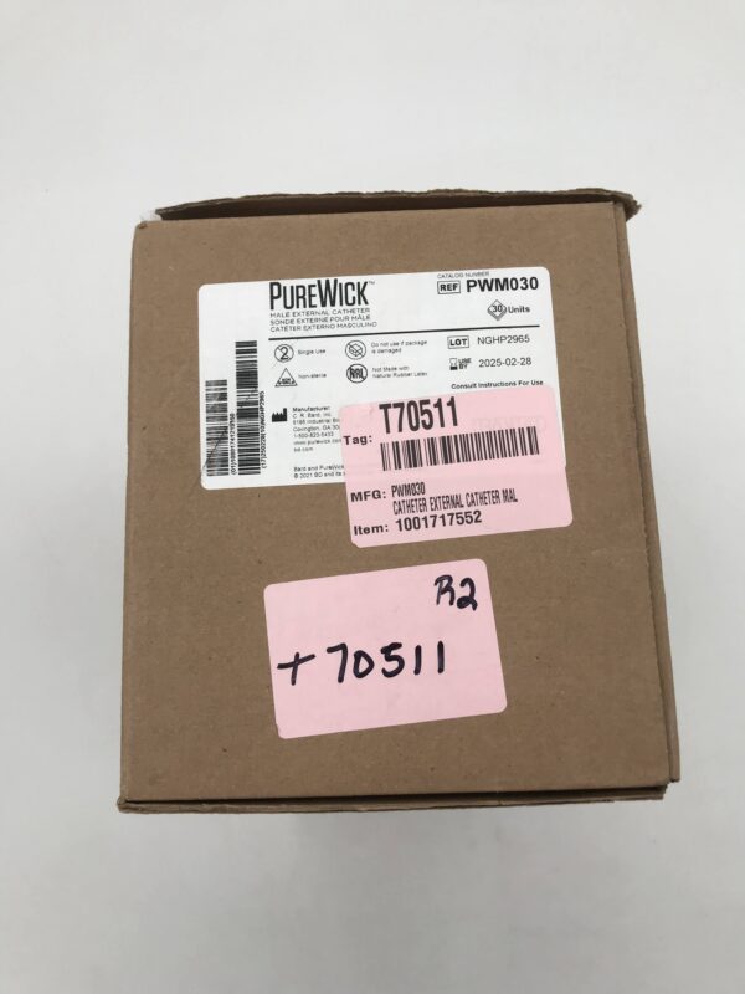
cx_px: 372
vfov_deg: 63.4
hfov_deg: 49.7
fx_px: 803
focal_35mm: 28
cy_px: 497
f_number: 1.8
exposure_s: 1/120
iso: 32
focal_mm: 3.99
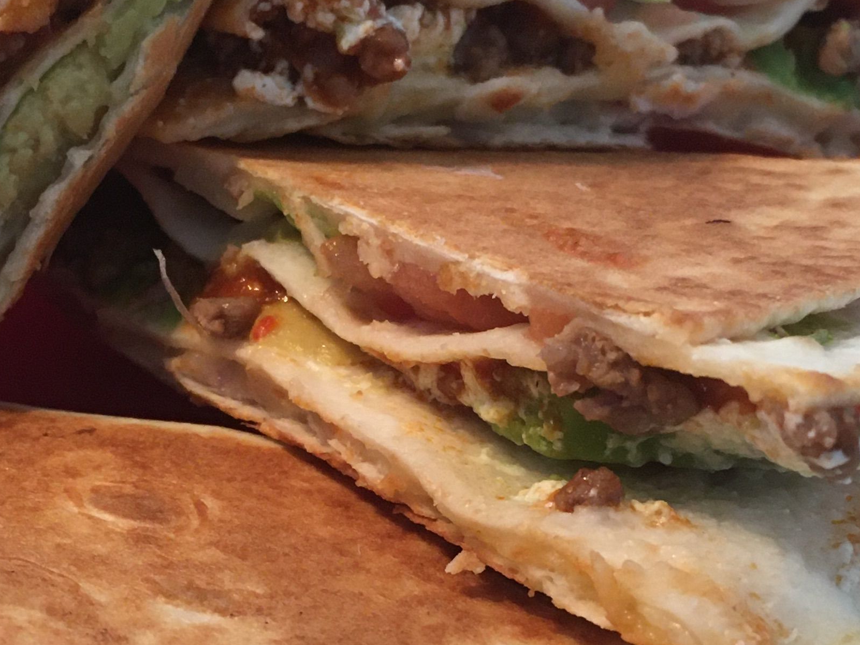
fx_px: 1813
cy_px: 537
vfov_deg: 19.9
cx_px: 383
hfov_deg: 26.7
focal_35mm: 73
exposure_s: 1/33
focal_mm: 4.15
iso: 160
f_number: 2.2
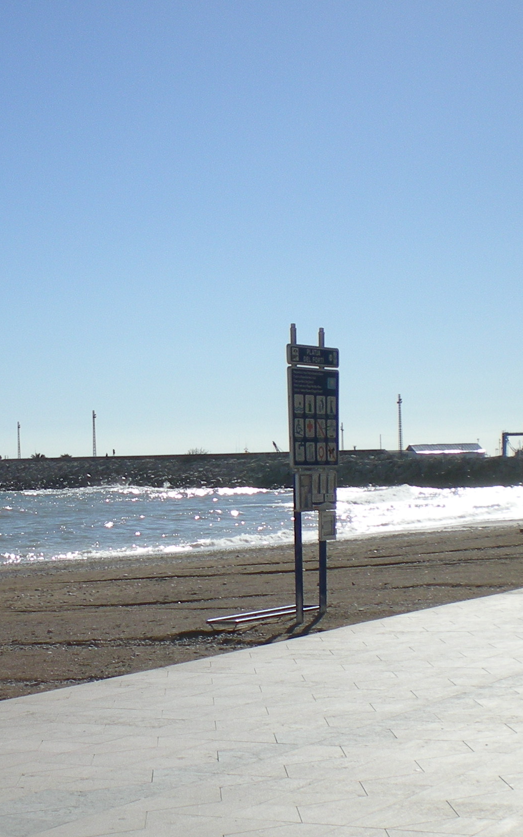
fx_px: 1688
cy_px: 404
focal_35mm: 74
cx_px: 142
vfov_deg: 27.8
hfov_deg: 17.5
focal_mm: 6.3
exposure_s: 1/1000
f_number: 4.6
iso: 50
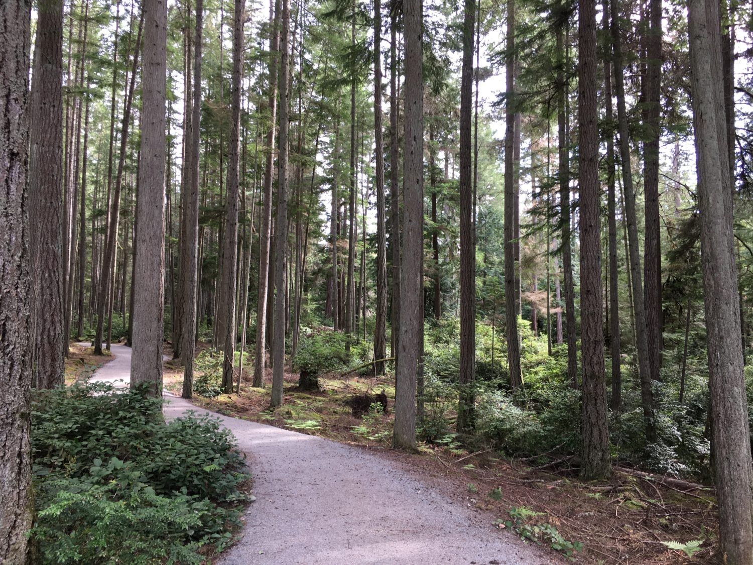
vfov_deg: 48.2
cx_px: 376
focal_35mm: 29
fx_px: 631
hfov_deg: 61.7
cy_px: 282
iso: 25
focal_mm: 4.15
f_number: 2.2
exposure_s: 1/40
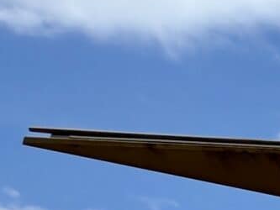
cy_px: 316
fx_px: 696
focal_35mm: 86
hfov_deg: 11.9
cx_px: 821
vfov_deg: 15.8
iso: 40
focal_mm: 2.22
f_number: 2.2
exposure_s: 1/2208
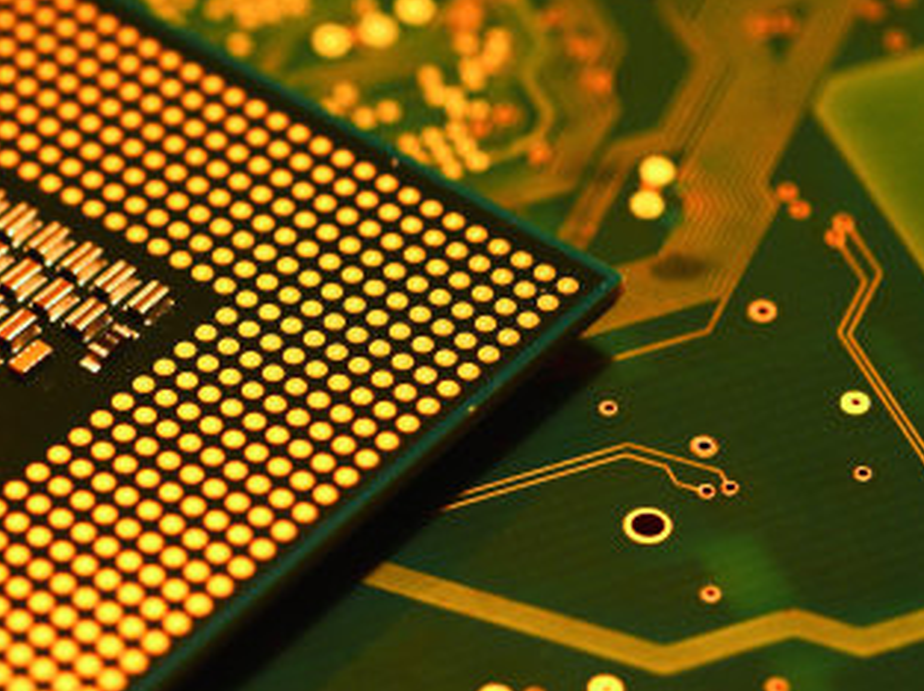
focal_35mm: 169
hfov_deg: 11.6
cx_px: 27
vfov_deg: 8.8
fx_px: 4506
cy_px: 371
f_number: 7.1
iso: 400
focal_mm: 60
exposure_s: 1/50
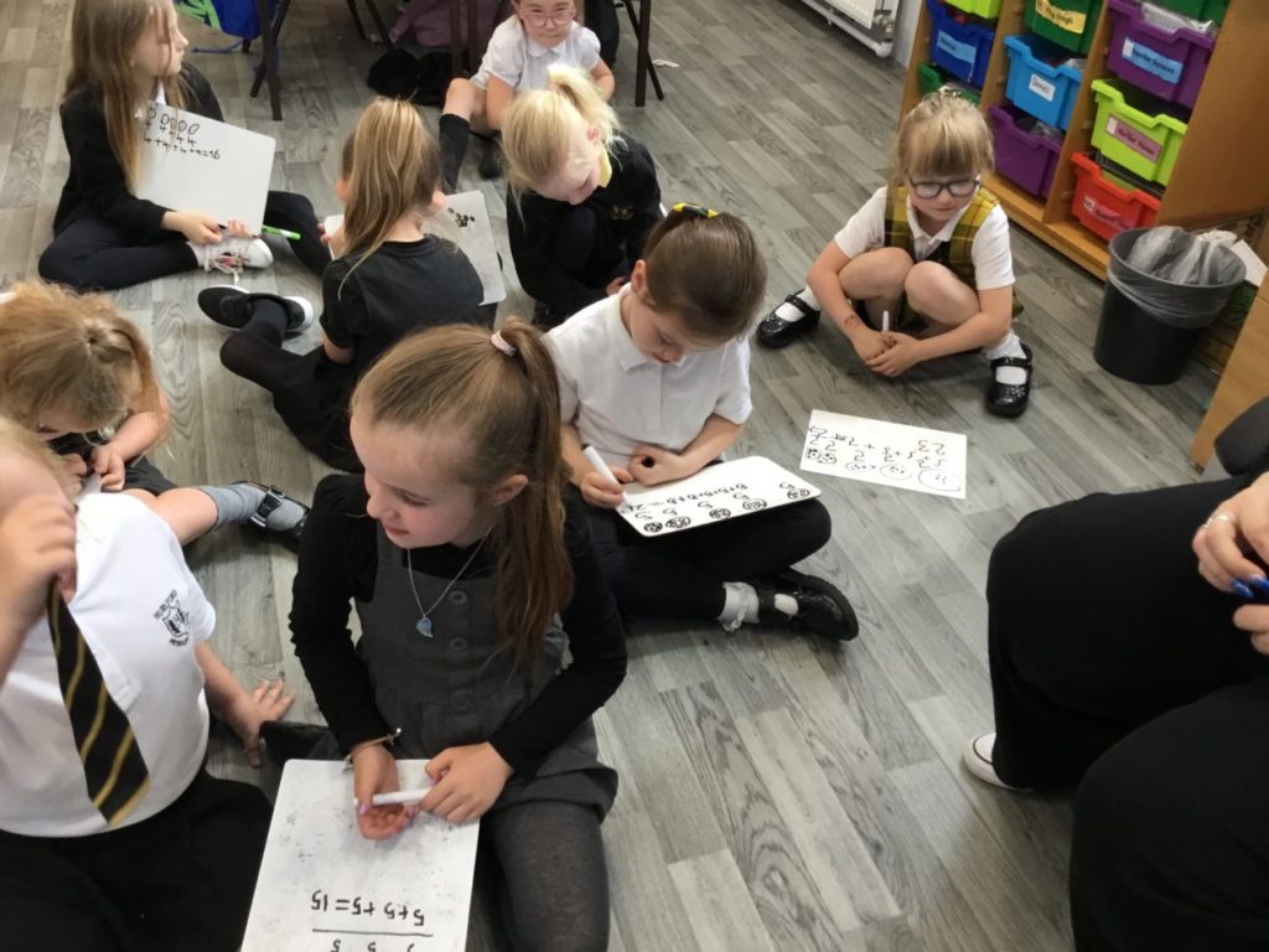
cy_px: 476
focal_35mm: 31
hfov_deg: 58.4
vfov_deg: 45.4
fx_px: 1136
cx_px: 634
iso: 50
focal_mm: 3.3
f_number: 2.4
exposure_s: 1/33
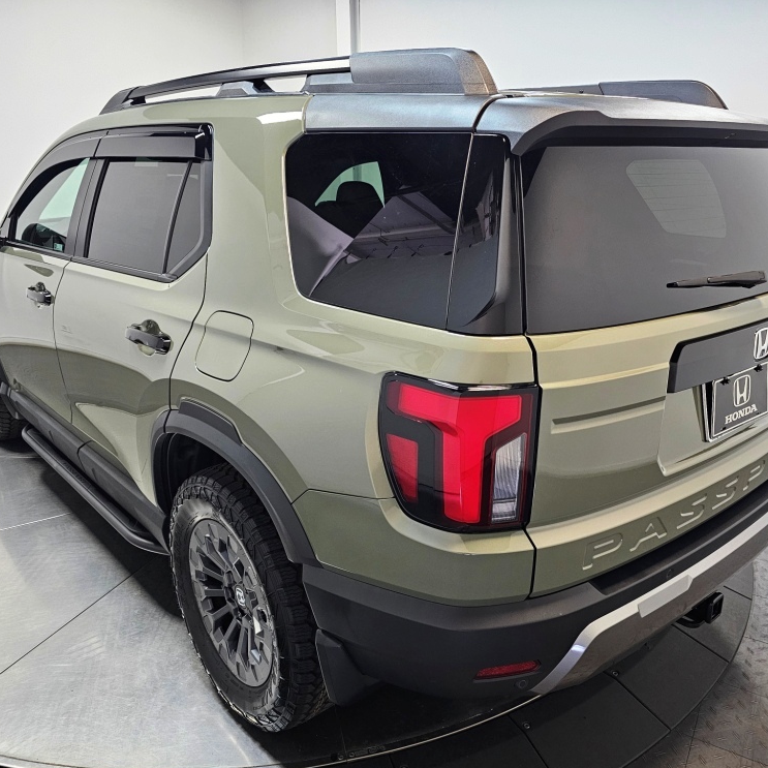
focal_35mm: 28
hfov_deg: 57.3
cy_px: 395
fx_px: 703
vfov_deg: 57.3
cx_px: 402
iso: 640
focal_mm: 6.3
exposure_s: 1/60
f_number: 1.7
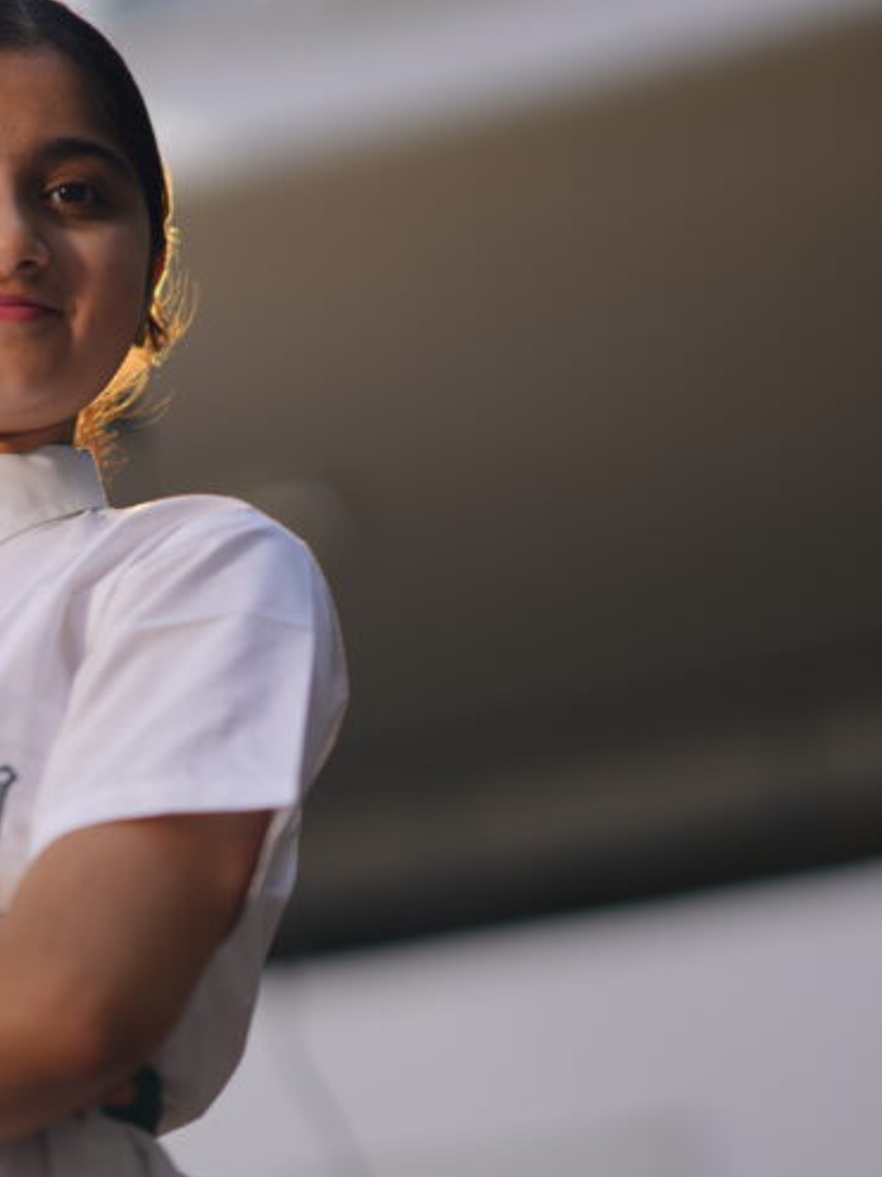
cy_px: 512
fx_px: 5744
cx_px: 57
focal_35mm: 169
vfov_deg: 11.7
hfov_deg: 8.7
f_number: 1.4
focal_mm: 85
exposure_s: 1/2500
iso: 64
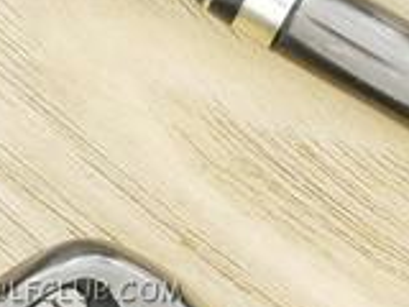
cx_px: 4
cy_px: 59
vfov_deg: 3.7
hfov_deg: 5.0
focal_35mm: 399
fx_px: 4714
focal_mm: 25
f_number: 4.5
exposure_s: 1/25
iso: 1600
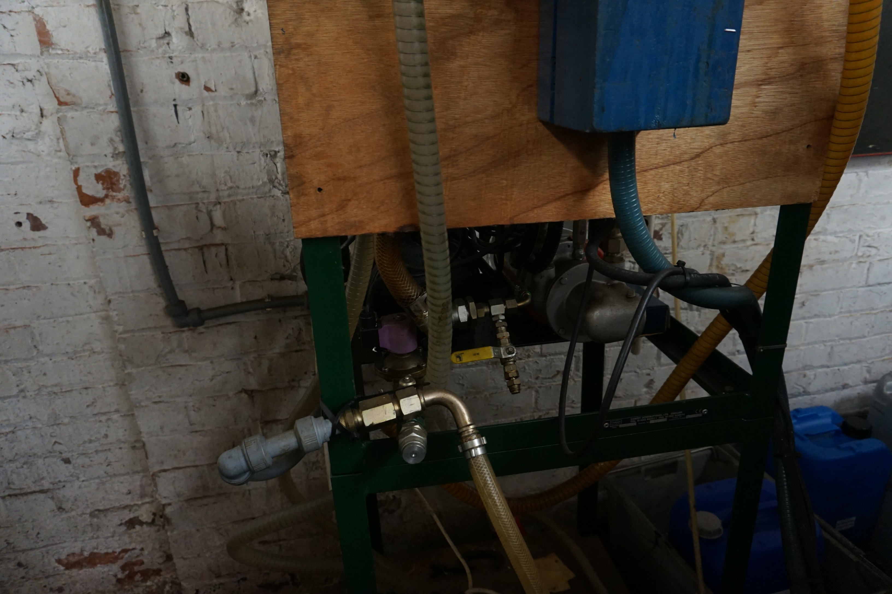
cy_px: 297
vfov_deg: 53.1
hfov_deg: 73.8
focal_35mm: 24
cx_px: 446
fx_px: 594
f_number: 4
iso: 1600
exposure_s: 1/160
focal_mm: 16
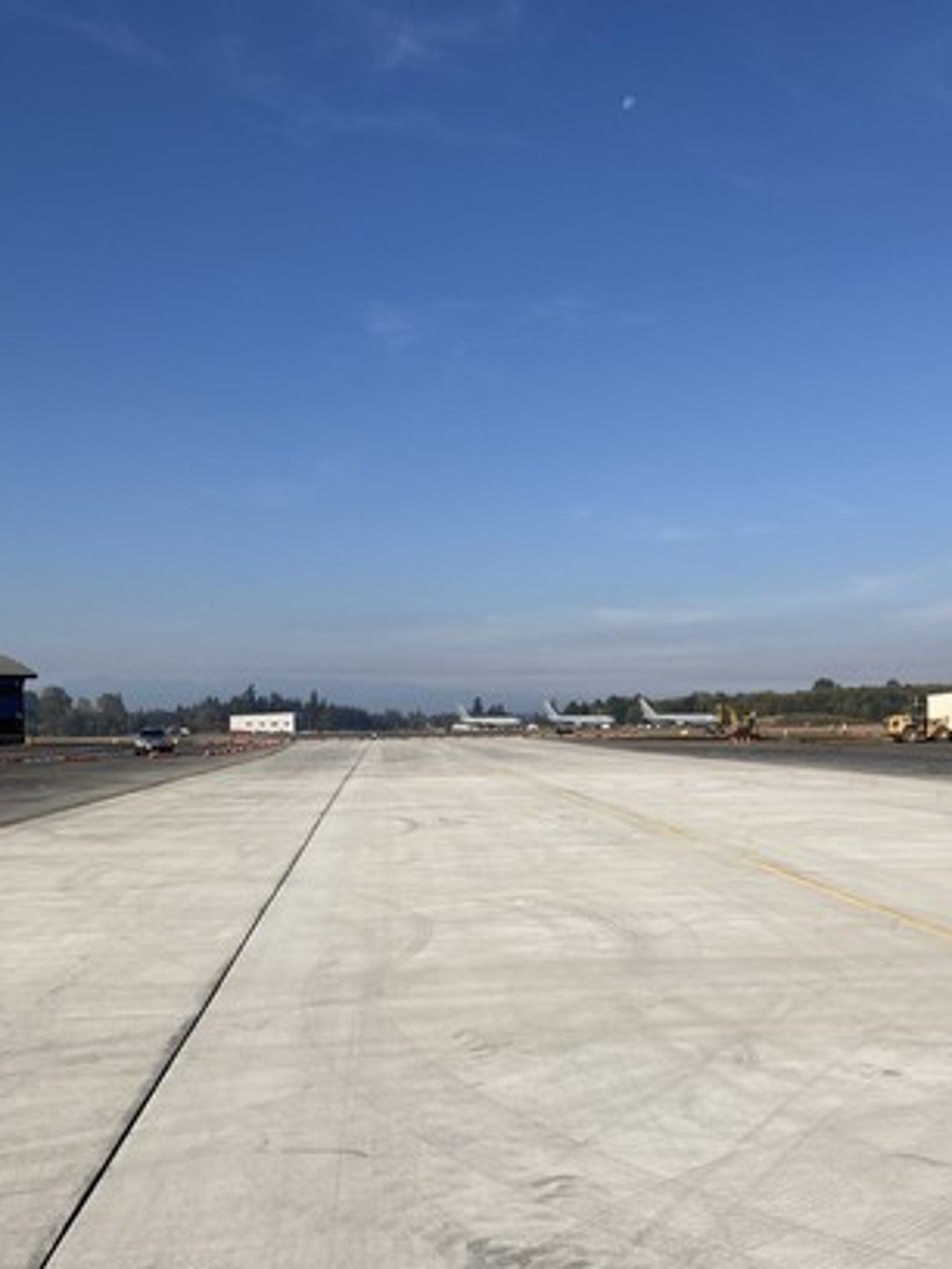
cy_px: 762
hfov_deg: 41.7
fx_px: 1247
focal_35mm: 34
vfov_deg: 53.6
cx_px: 544
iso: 20
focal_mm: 3.99
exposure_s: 1/3436
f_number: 1.8
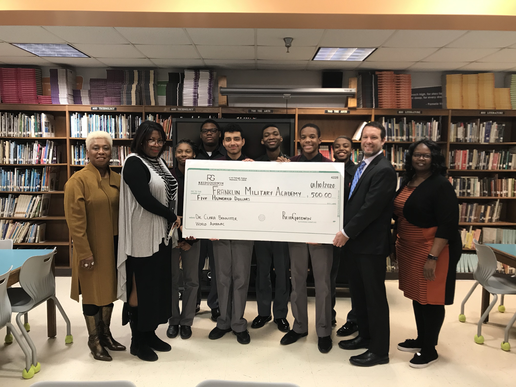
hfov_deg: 63.4
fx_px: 417
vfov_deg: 49.7
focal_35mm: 28
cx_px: 258
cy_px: 194
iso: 40
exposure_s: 1/20
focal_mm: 3.99
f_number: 1.8
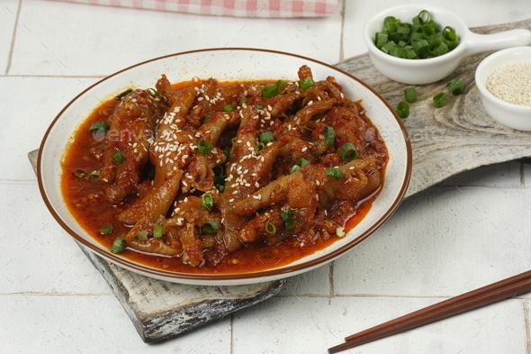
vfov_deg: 8.7
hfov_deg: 13.1
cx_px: 266
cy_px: 177
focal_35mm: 157
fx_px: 2315
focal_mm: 104.9
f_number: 11
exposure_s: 1/125
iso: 160
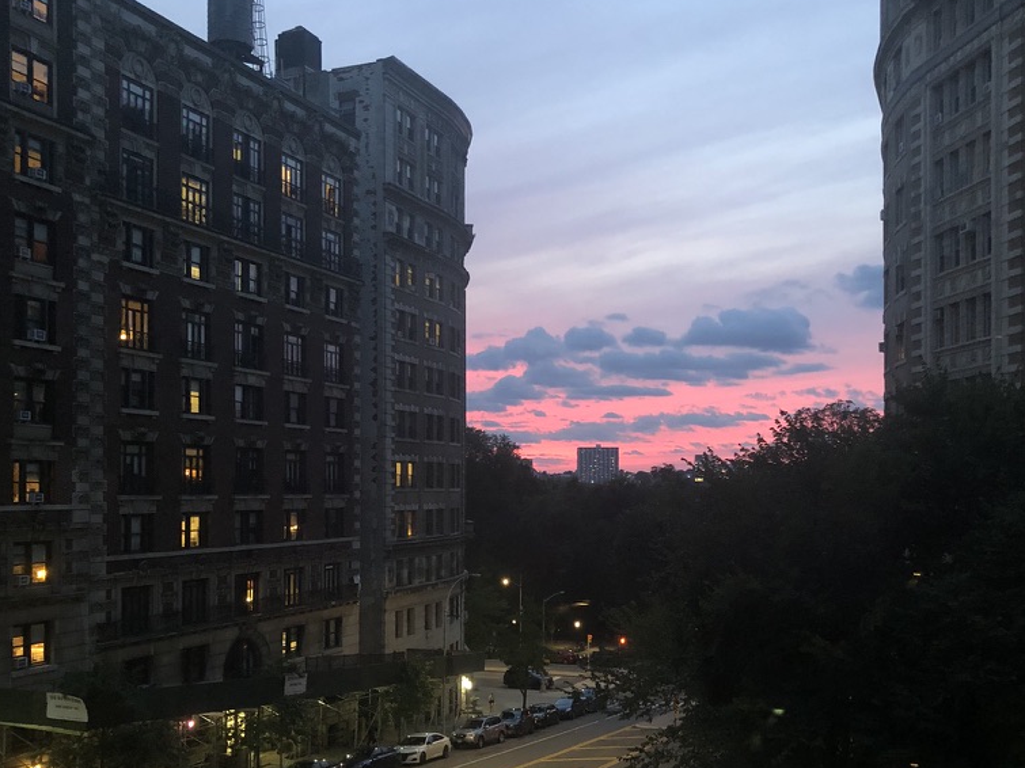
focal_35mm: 38
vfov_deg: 37.5
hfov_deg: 49.0
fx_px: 1125
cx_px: 508
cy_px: 479
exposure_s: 1/8
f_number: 1.8
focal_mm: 3.99
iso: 100
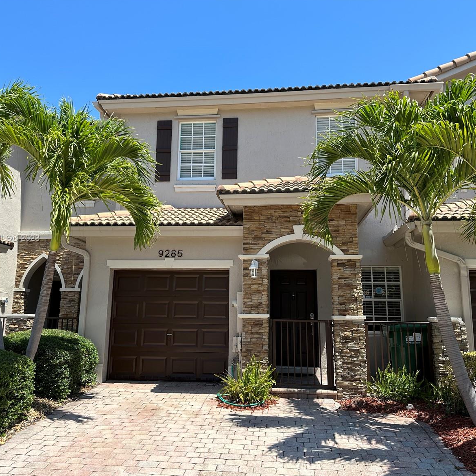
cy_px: 239
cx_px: 235
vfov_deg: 55.6
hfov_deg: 55.6
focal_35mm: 29
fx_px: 451
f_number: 1.78
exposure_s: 1/2809
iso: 80
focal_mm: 6.86
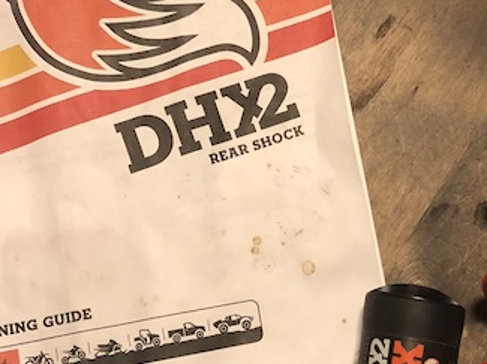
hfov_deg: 28.1
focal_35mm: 69
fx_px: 970
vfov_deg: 21.3
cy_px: 178
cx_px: 310
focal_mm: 3.99
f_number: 1.8
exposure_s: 1/11
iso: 100
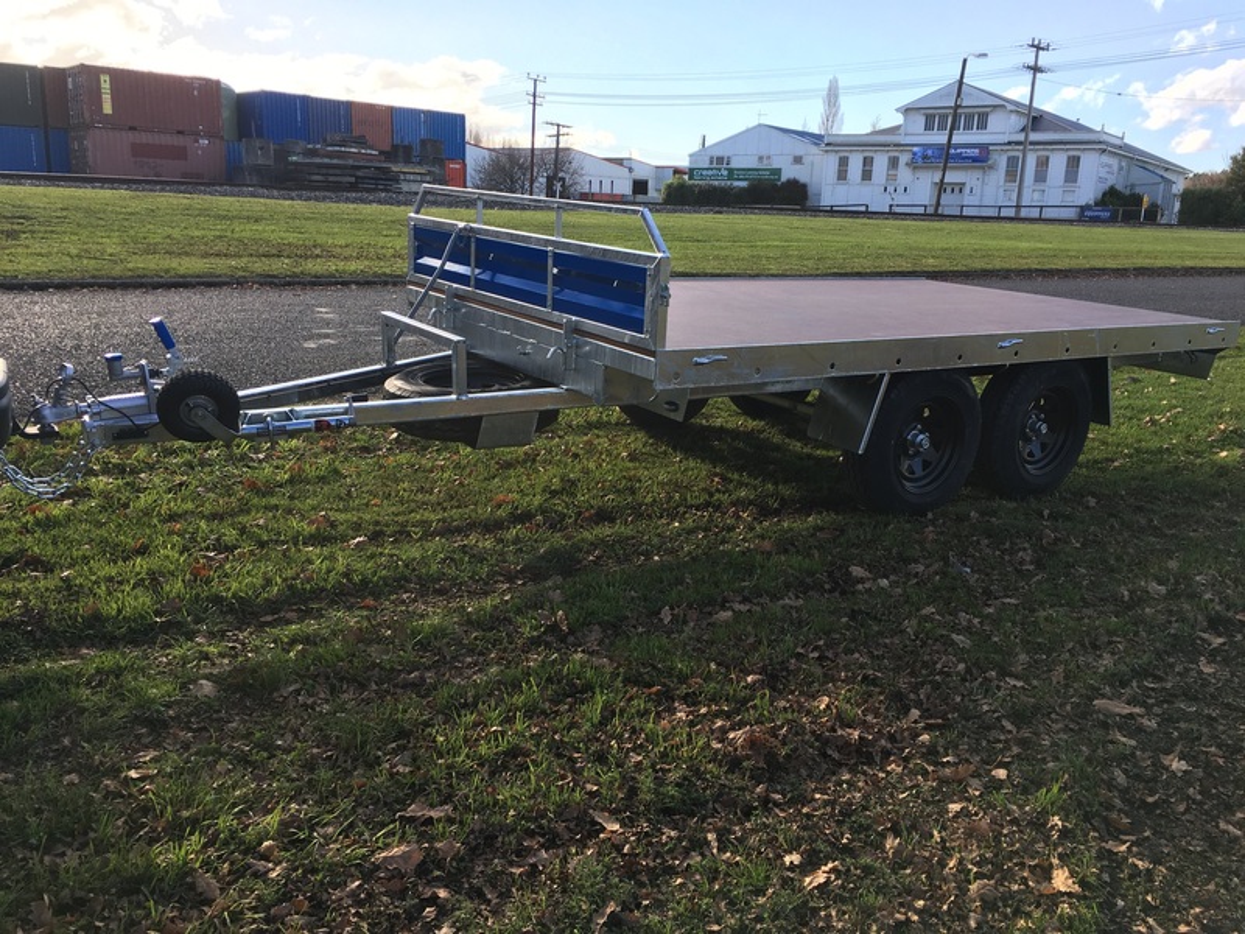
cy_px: 467
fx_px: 1043
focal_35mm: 29
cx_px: 622
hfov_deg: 61.7
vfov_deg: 48.2
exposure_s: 1/416
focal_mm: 4.15
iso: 25
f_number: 2.2
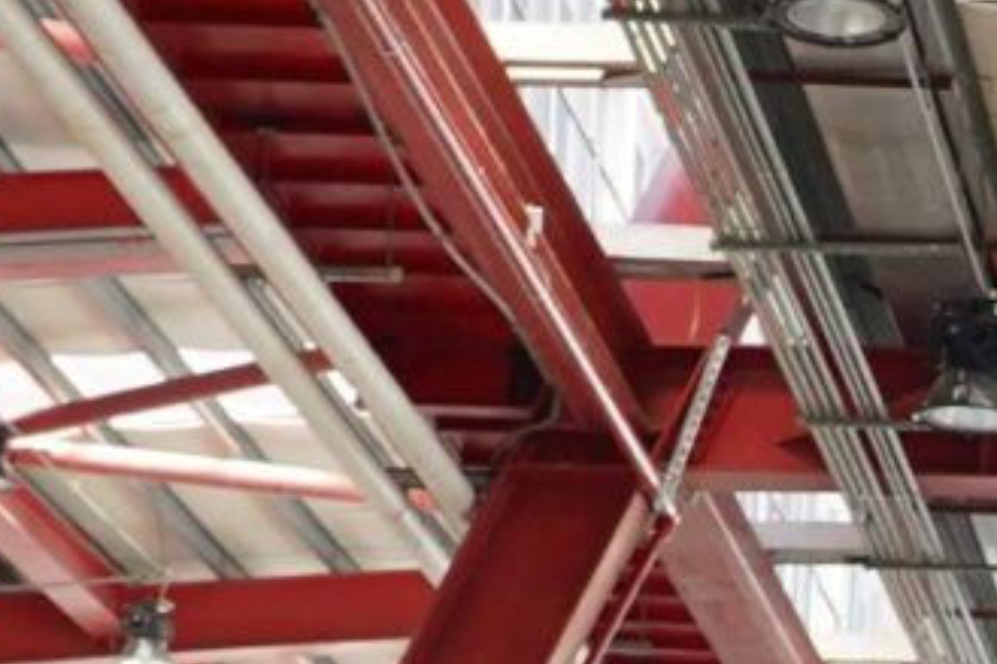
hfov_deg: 10.3
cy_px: 1420
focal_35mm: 187
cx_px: 1849
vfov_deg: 7.0
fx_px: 5176
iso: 800
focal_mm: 24
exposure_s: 1/125
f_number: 5.6
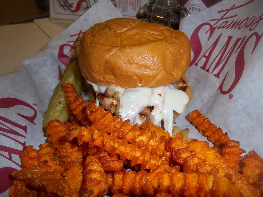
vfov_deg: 49.7
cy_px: 98
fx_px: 213
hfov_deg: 63.4
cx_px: 132
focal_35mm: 28
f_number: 3.5
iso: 64
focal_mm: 5.05
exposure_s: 1/30
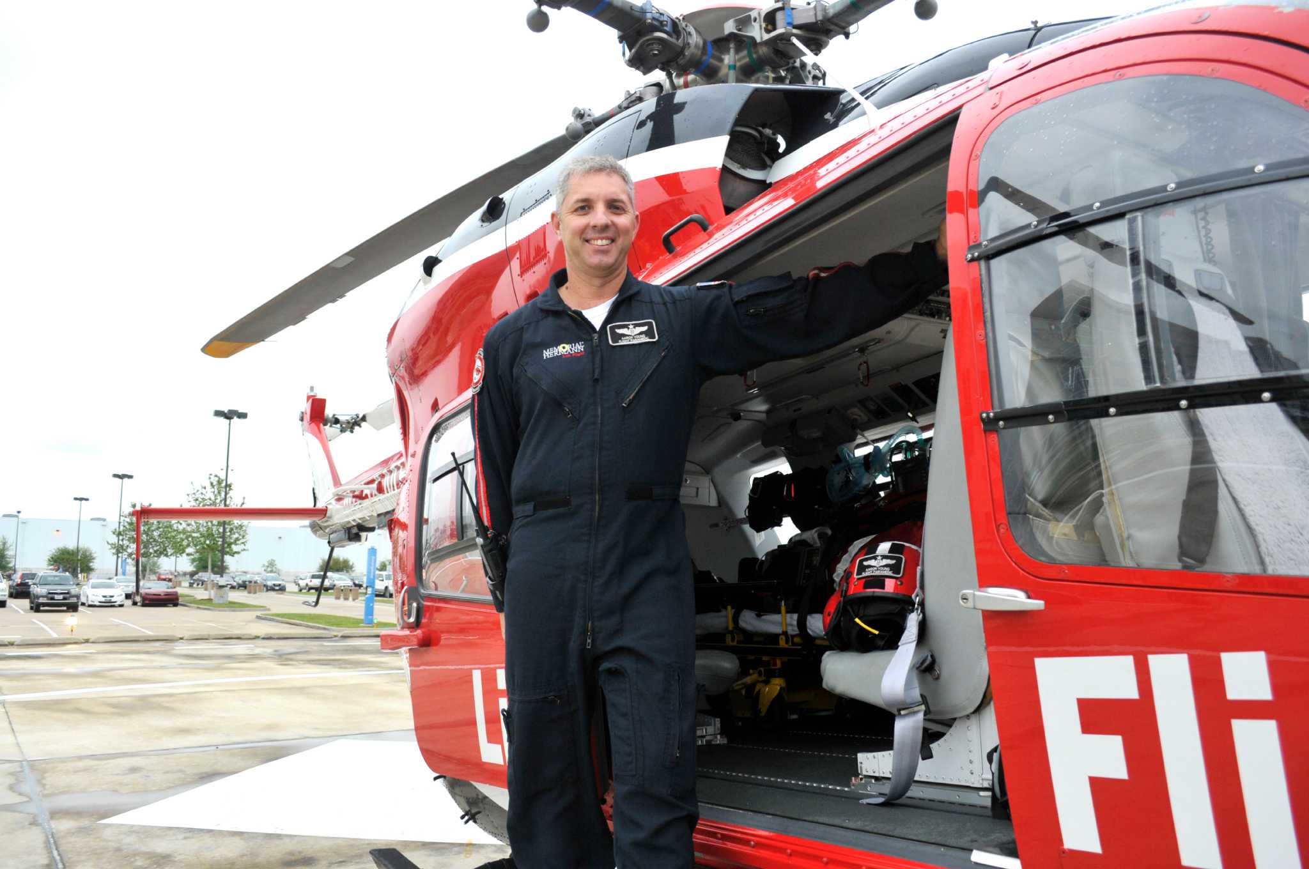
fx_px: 980
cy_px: 434
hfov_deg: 67.4
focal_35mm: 27
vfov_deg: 47.8
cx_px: 654
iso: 400
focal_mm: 18
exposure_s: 1/640
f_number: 5.6
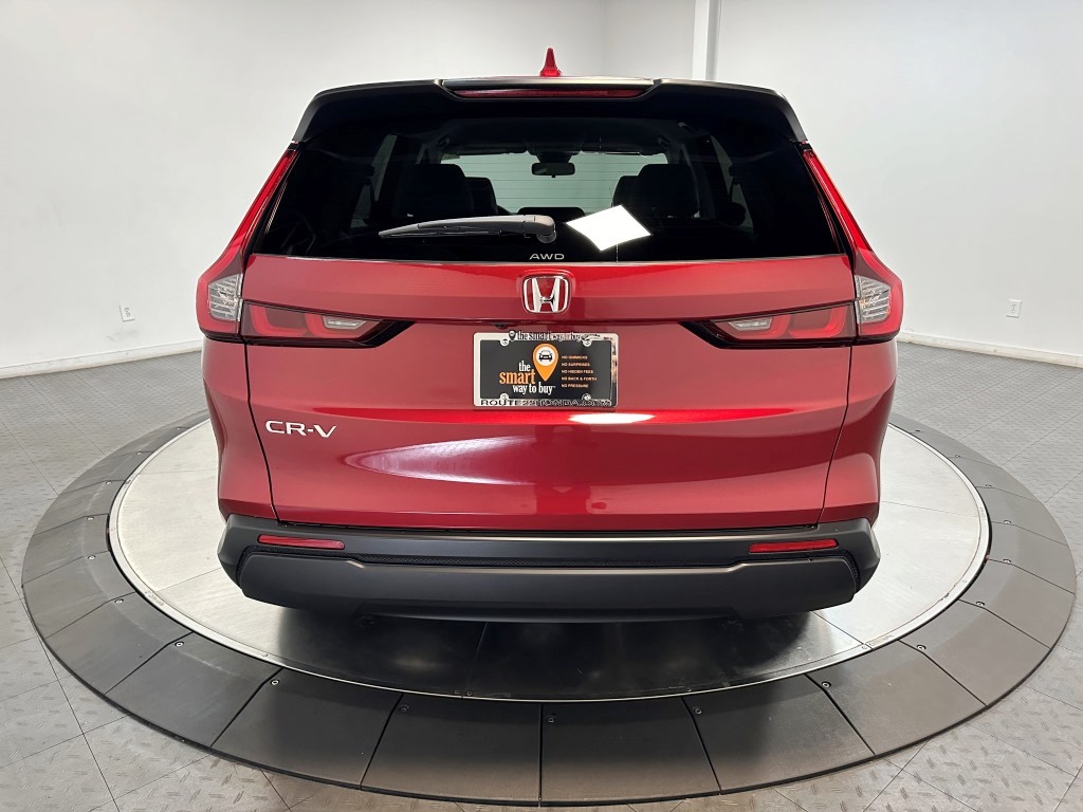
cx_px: 542
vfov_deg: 56.8
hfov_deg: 71.6
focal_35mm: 24
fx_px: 751
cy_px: 406
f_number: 1.78
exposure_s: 1/60
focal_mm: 6.86
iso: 500
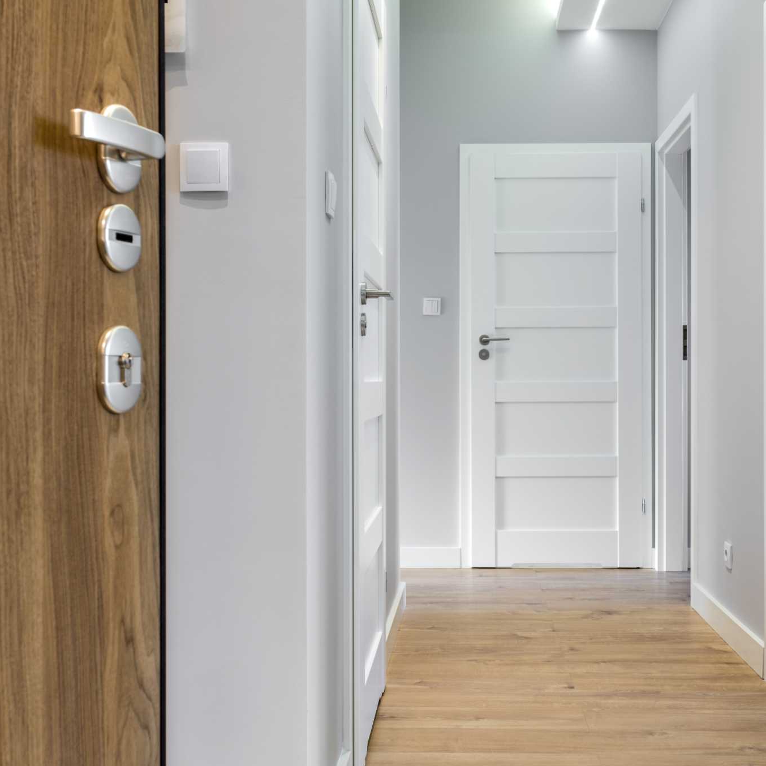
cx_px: 442
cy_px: 386
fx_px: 1127
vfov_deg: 37.6
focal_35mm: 45
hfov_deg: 37.5
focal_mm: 35
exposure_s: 1
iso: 64
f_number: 11
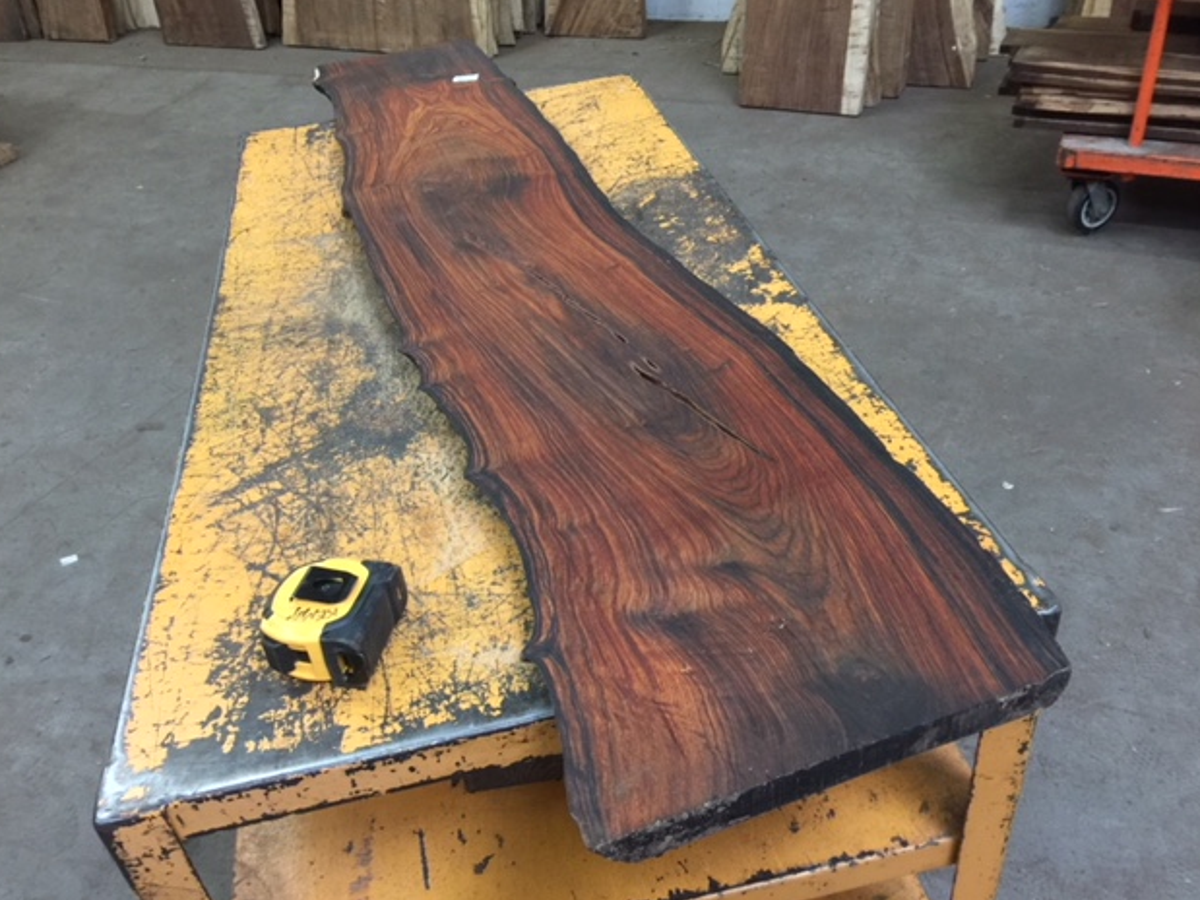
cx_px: 593
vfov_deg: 46.8
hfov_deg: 60.0
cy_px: 442
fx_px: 1040
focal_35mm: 30
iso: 80
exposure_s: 1/15
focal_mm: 4.15
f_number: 2.2
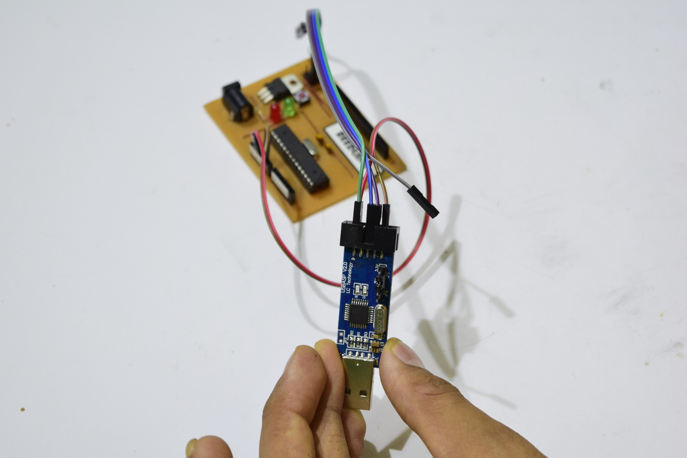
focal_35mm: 82
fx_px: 1574
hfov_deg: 24.6
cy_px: 229
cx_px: 344
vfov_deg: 16.6
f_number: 5.6
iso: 400
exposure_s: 1/50
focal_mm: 55
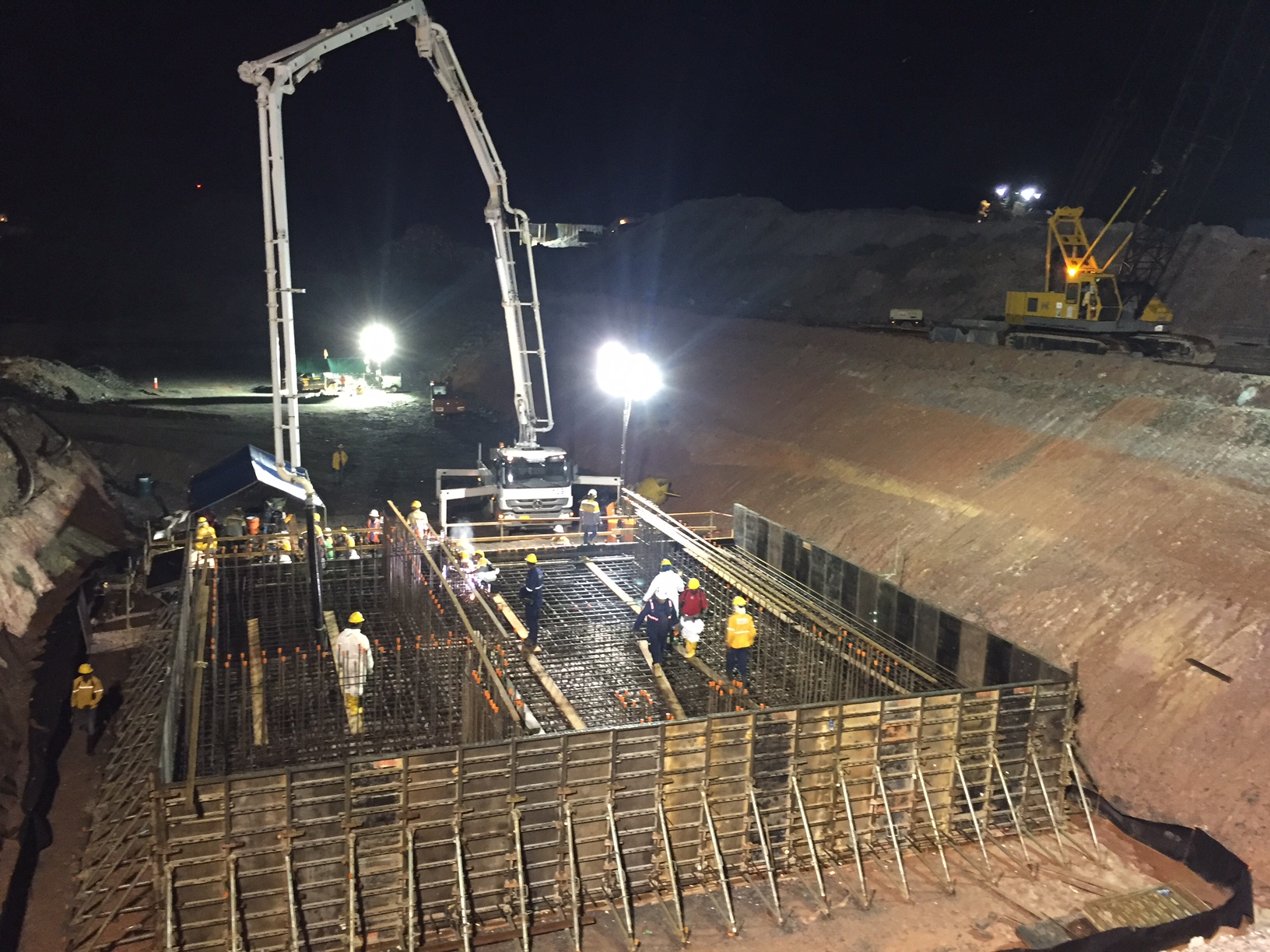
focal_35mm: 29
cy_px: 476
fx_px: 1064
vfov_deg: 48.2
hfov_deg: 61.7
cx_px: 635
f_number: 2.2
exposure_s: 1/15
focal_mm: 4.15
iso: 250
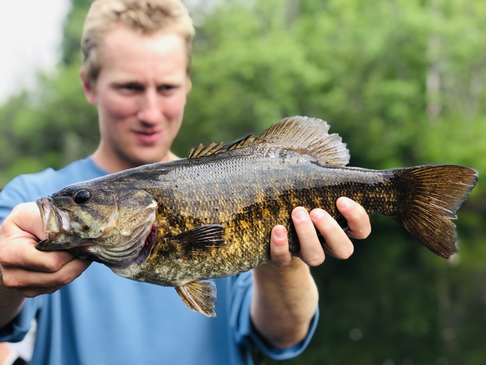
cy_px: 182
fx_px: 800
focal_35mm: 57
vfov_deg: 25.7
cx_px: 243
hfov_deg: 33.8
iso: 25
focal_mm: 6.6
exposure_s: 1/120
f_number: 2.8
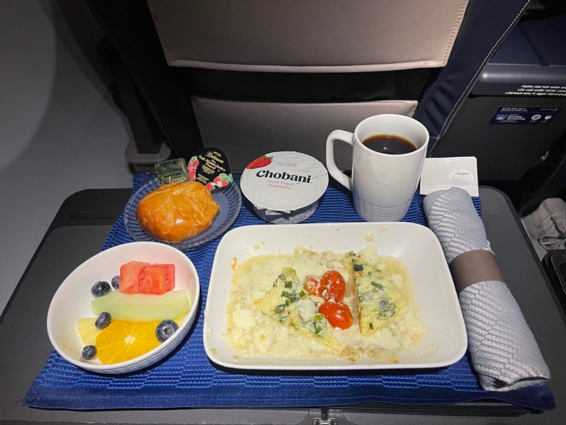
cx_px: 283
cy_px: 212
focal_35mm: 26
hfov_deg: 67.3
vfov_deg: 53.1
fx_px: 425
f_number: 1.6
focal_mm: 5.1
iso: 320
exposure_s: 1/57
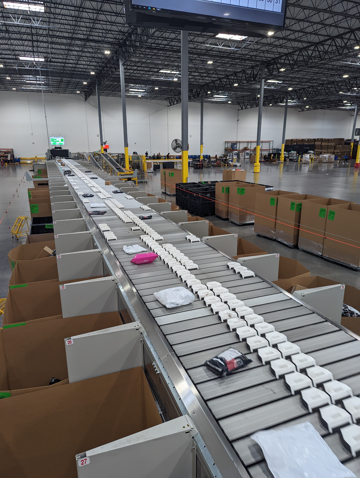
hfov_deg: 56.9
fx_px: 332
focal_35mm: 24
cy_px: 239
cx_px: 180
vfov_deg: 71.5
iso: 141
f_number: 1.85
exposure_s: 1/120
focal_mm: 6.81
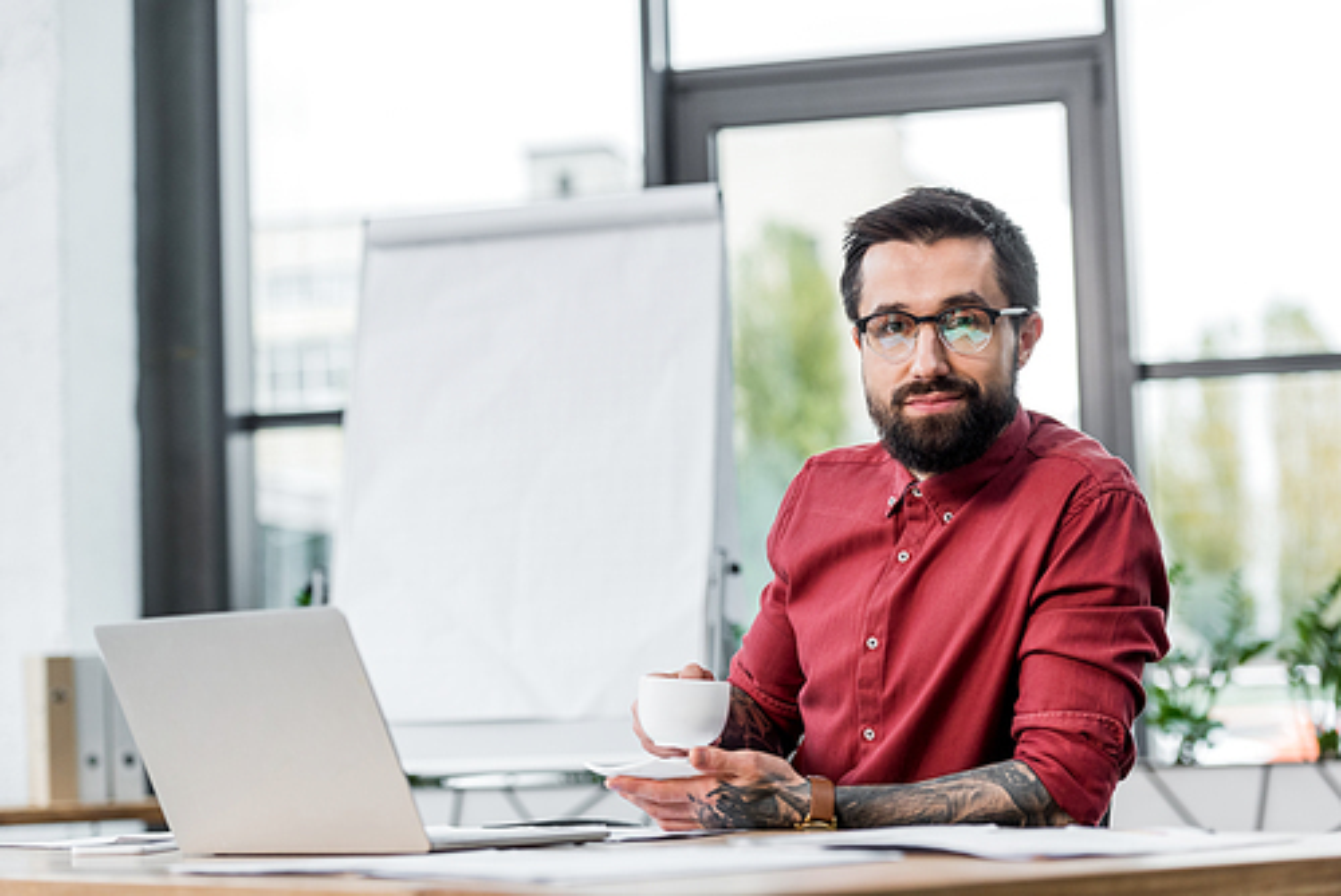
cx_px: 670
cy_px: 448
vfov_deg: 15.2
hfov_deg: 22.6
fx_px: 3354
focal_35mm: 90
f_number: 3.5
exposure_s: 1/100
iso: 500
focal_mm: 90
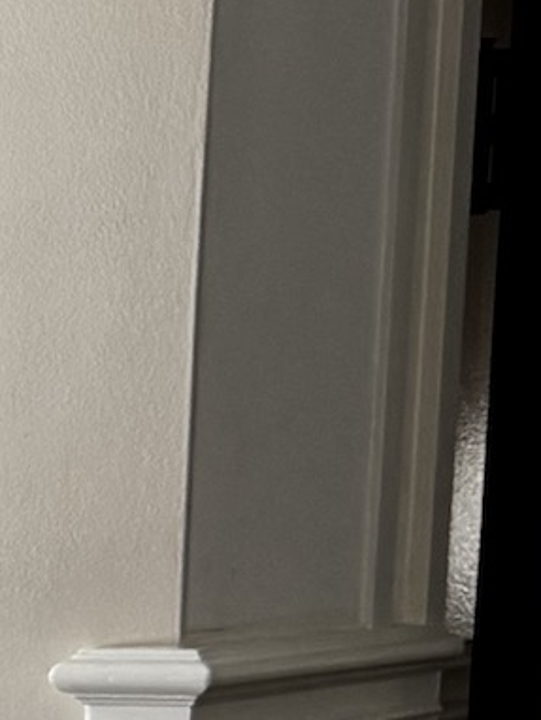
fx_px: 3268
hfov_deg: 7.9
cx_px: -1205
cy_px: 1001
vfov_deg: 12.1
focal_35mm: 157
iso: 160
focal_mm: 6.76
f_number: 1.78
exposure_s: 1/121
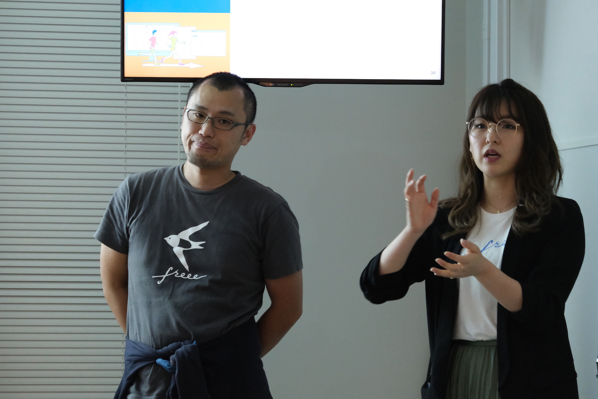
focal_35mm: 202
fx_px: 3355
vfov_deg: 6.8
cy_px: 200
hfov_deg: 10.2
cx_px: 299
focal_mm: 134.5
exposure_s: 1/45
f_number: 4.4
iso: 6400
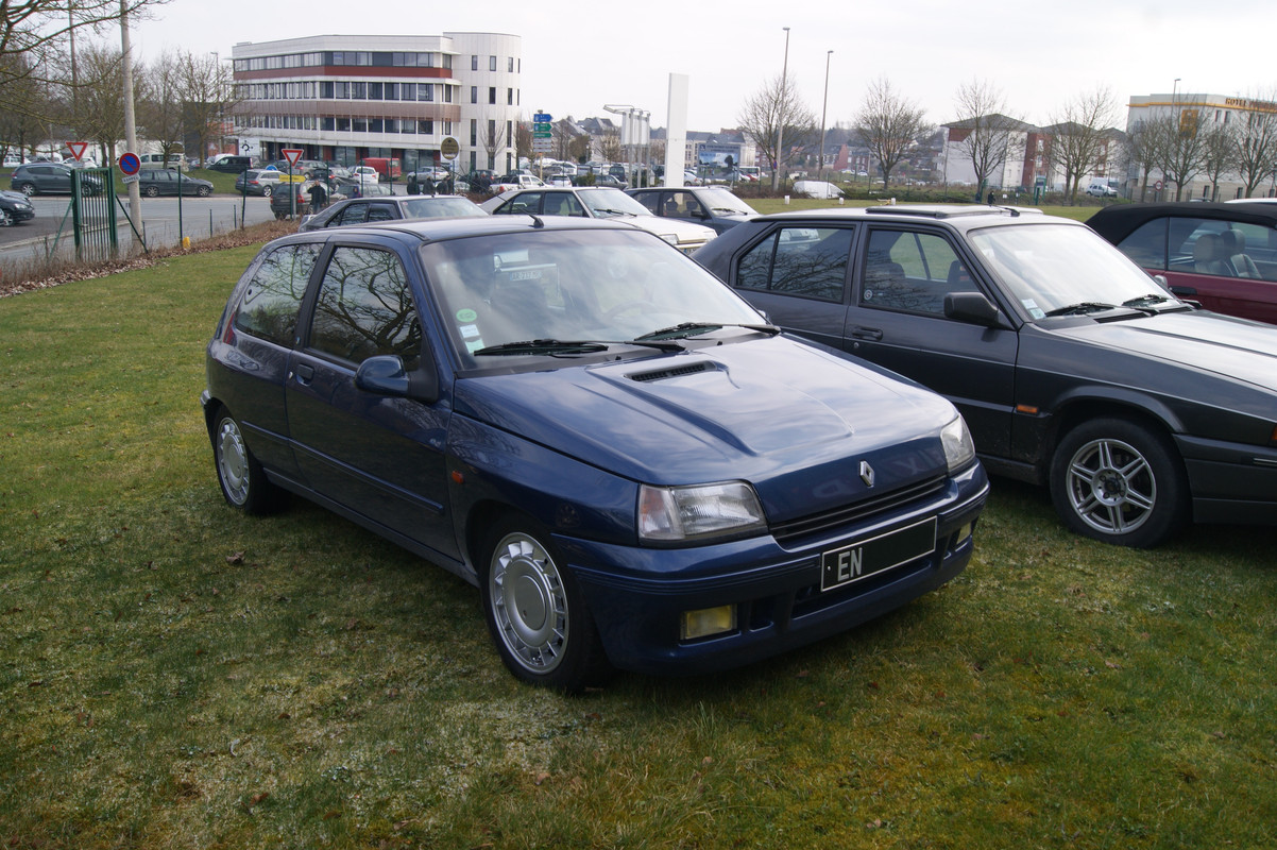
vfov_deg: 43.6
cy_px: 425
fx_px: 1064
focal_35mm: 30
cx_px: 638
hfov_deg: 62.0
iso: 100
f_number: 9
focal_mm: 20
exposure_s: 1/80
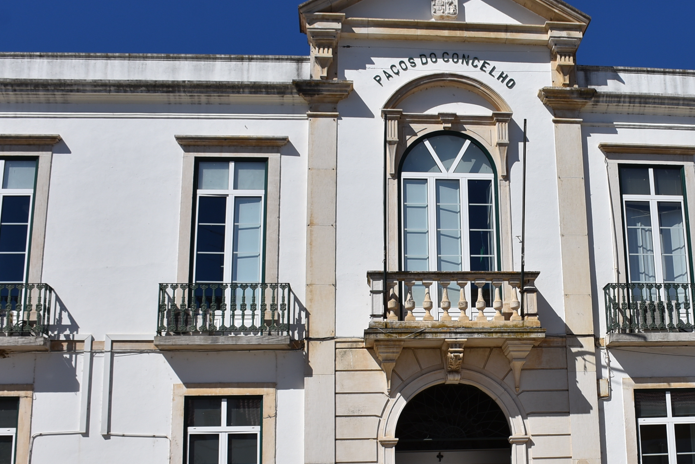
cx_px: 502
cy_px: 294
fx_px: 927
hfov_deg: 40.2
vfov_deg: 28.0
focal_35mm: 48
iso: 100
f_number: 8
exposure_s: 1/500
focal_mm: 18
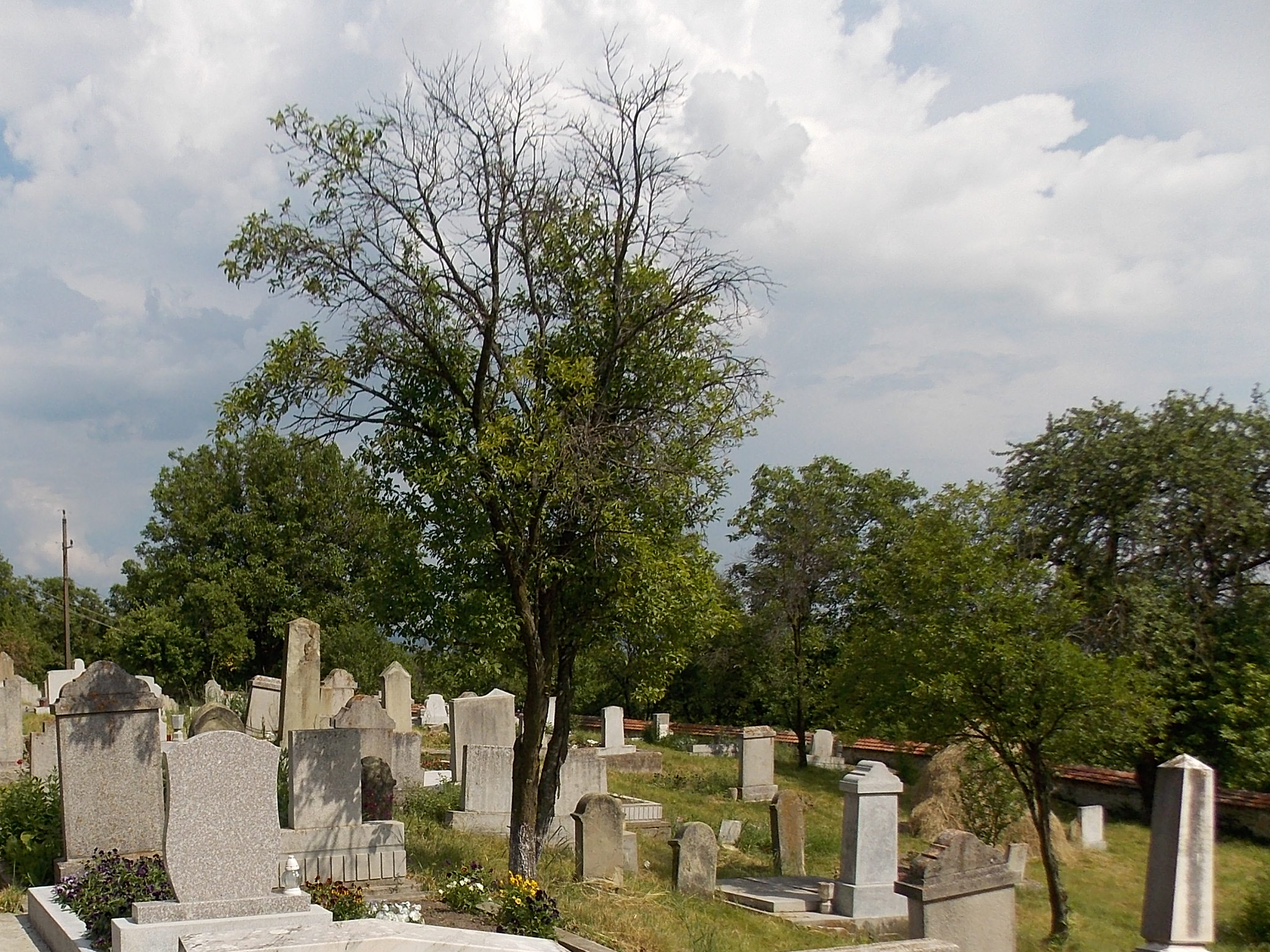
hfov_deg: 49.5
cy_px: 743
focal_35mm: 36
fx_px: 1321
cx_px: 337
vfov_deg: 38.4
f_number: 9.9
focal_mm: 4
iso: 80
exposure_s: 1/200
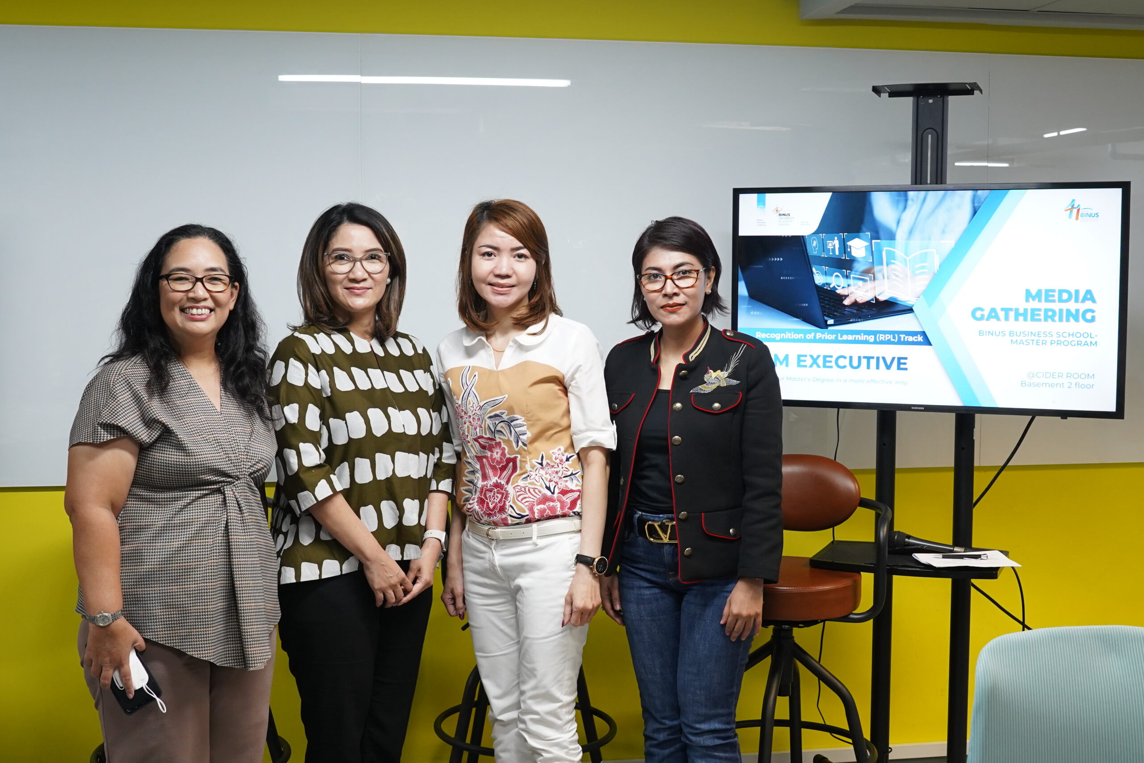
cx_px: 572
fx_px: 1430
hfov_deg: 43.6
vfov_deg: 29.9
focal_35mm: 45
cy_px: 382
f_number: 5
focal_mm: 30
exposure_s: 1/60
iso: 1600
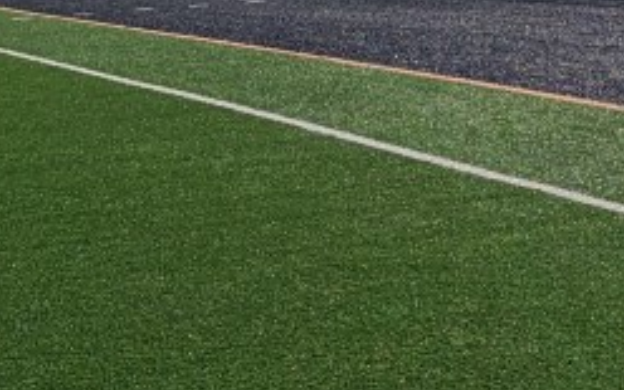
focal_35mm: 123
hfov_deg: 16.9
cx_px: 381
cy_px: -450
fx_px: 2092
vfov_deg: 9.7
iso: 42
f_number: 1.85
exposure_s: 1/7092
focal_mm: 6.81
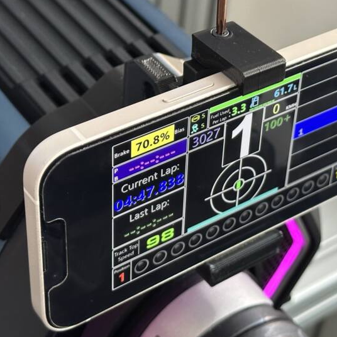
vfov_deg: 21.3
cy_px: 104
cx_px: 180
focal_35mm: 81
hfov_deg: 21.4
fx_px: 892
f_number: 1.78
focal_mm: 6.86
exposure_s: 1/40
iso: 320
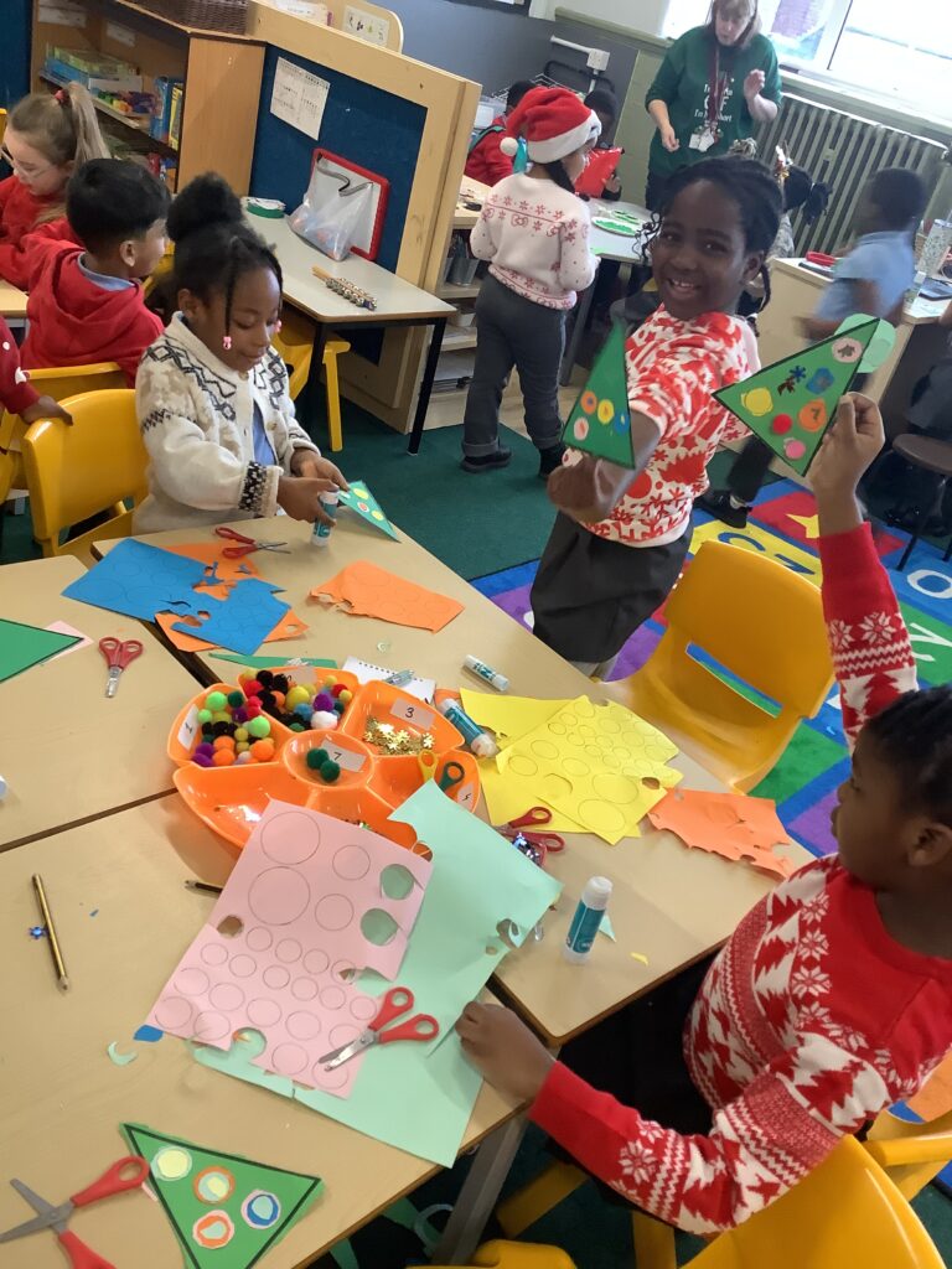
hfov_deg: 45.4
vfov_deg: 58.4
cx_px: 476
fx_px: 1137
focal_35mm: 31
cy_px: 634
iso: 200
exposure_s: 1/50
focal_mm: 3.3
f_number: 2.4
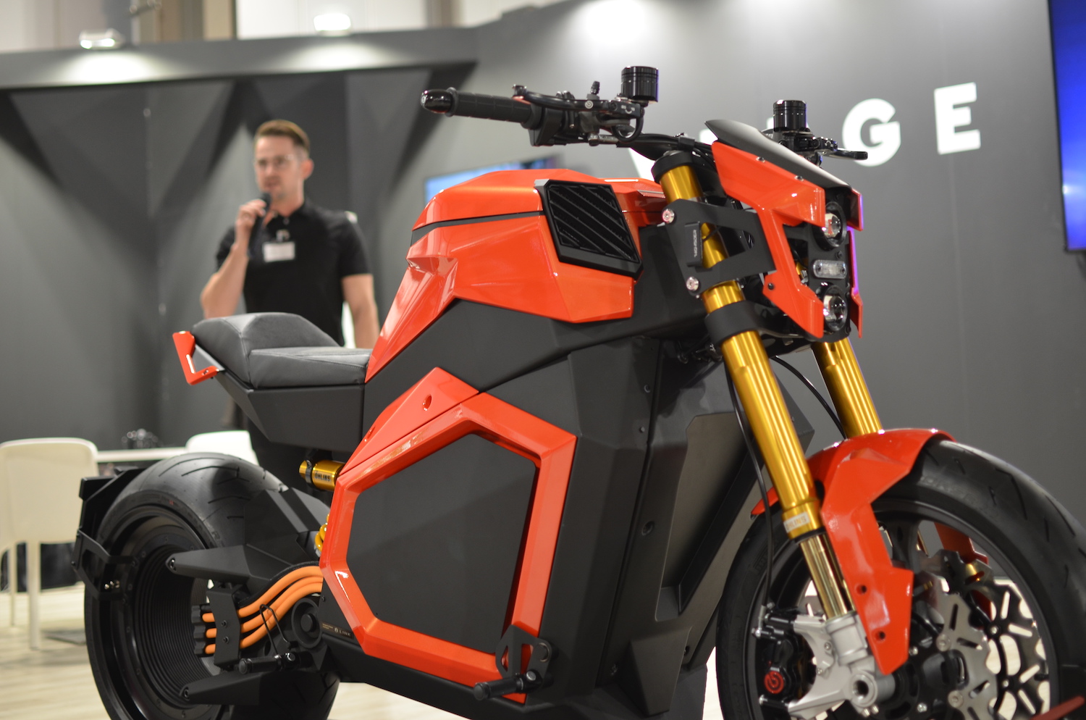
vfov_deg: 25.6
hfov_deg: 37.9
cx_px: 543
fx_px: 1581
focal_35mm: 52
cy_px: 360
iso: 320
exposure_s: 1/50
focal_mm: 35
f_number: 1.8
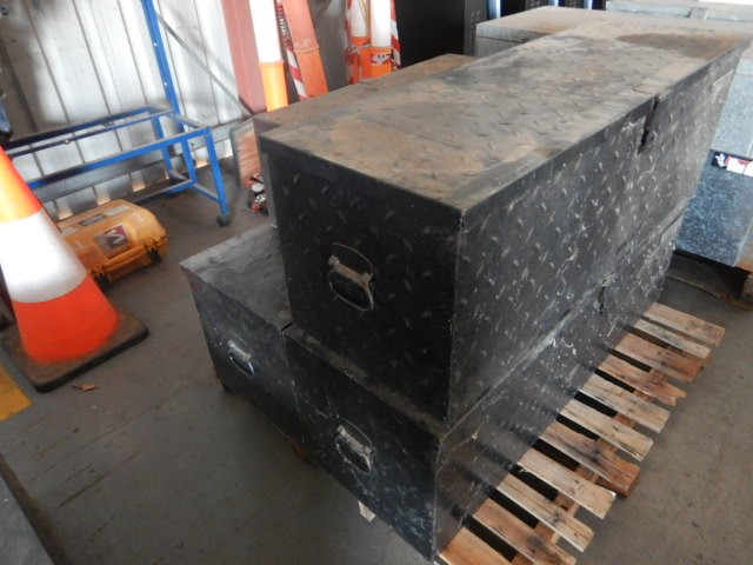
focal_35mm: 24
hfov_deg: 71.6
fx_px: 522
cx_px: 376
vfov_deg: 56.8
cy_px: 282
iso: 800
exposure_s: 1/8
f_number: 2.8
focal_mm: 4.3
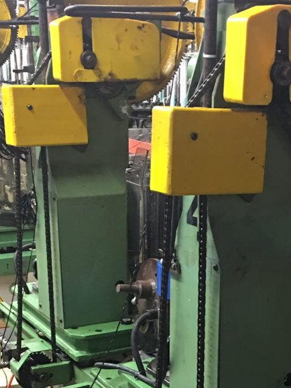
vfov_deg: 25.3
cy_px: 392
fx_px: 818
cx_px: 187
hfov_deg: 20.1
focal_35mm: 73
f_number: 2.2
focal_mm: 4.15
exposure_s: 1/8
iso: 80
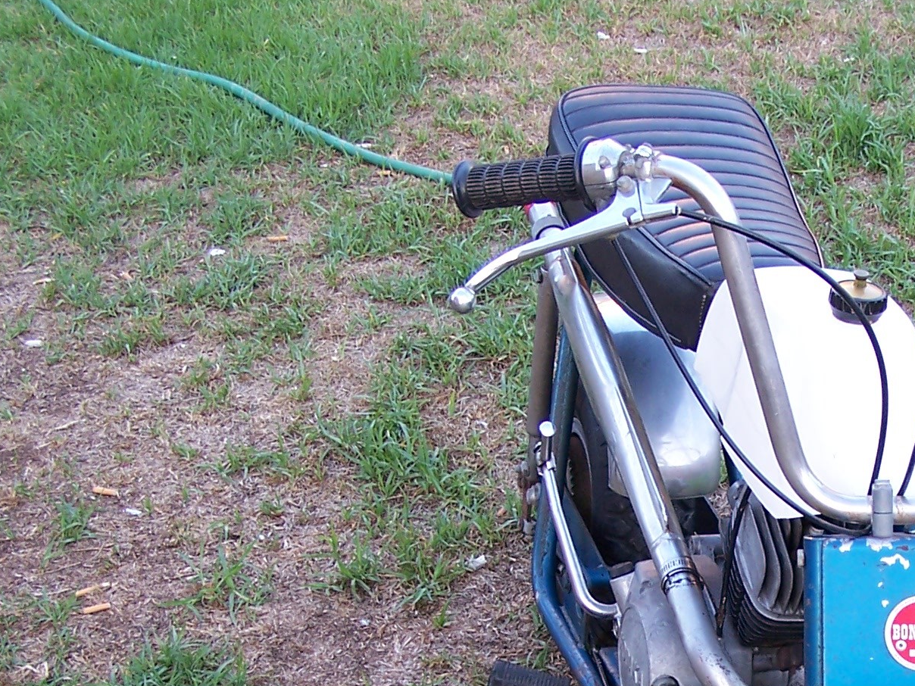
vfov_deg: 17.8
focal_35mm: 81
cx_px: 808
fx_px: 2141
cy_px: 656
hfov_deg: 23.5
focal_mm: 6.3
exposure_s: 1/30
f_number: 2.8
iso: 80
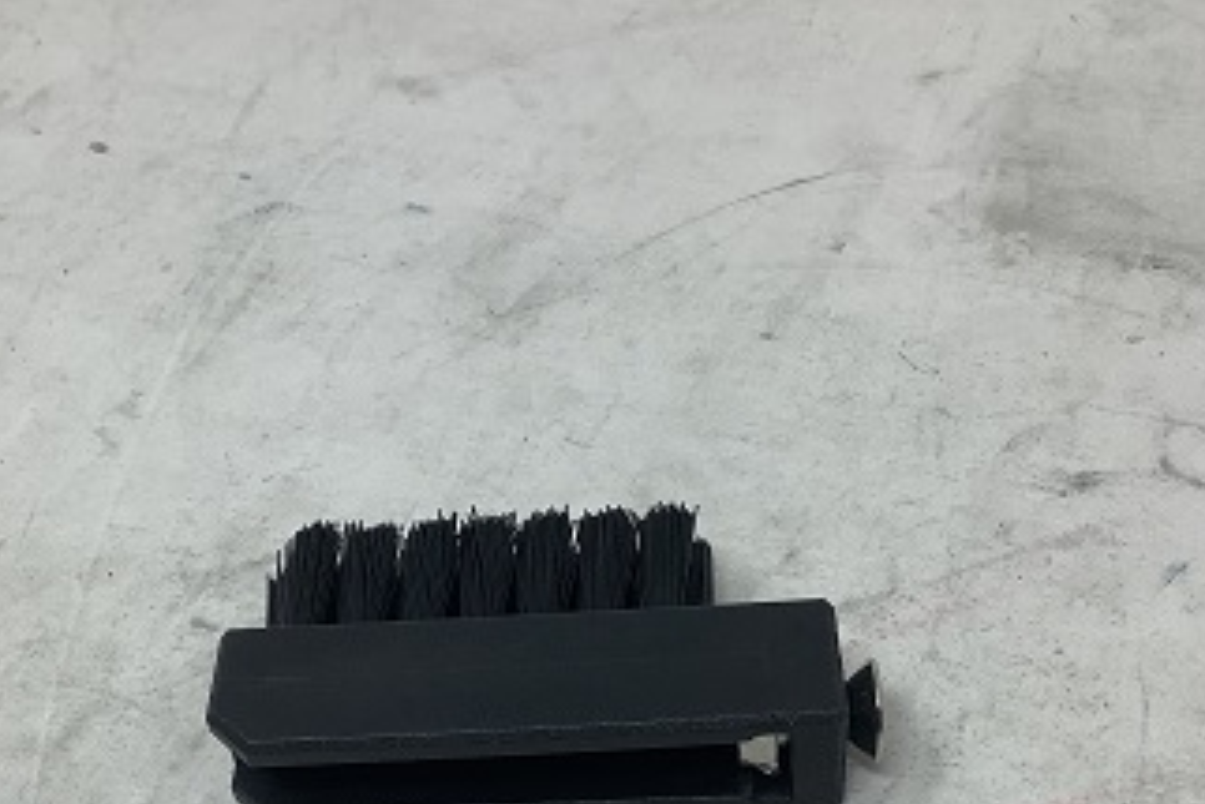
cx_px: 528
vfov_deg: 26.3
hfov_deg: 39.5
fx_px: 1674
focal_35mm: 50
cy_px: 686
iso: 40
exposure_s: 1/120
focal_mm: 3.3
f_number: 2.4
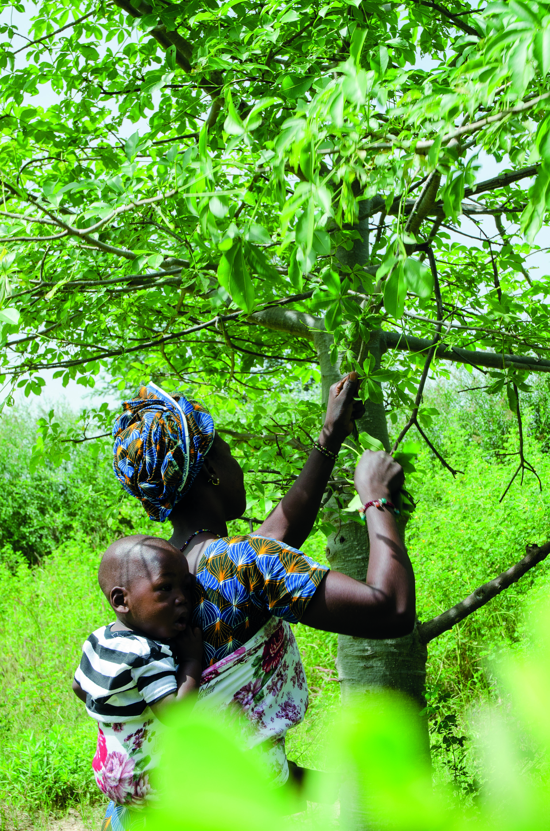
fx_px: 1070
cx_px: 275
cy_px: 416
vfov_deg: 42.4
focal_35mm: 46
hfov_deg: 28.8
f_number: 7.1
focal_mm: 31
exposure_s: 1/250
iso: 250
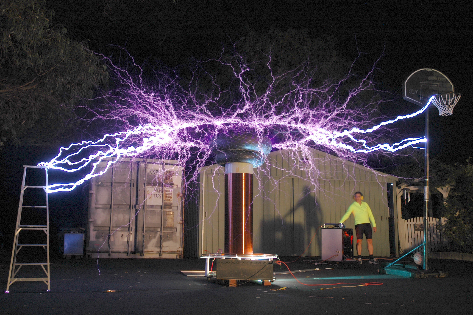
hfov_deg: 45.0
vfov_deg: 30.8
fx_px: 571
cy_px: 158
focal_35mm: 44
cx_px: 236
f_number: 4
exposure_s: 8
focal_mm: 29
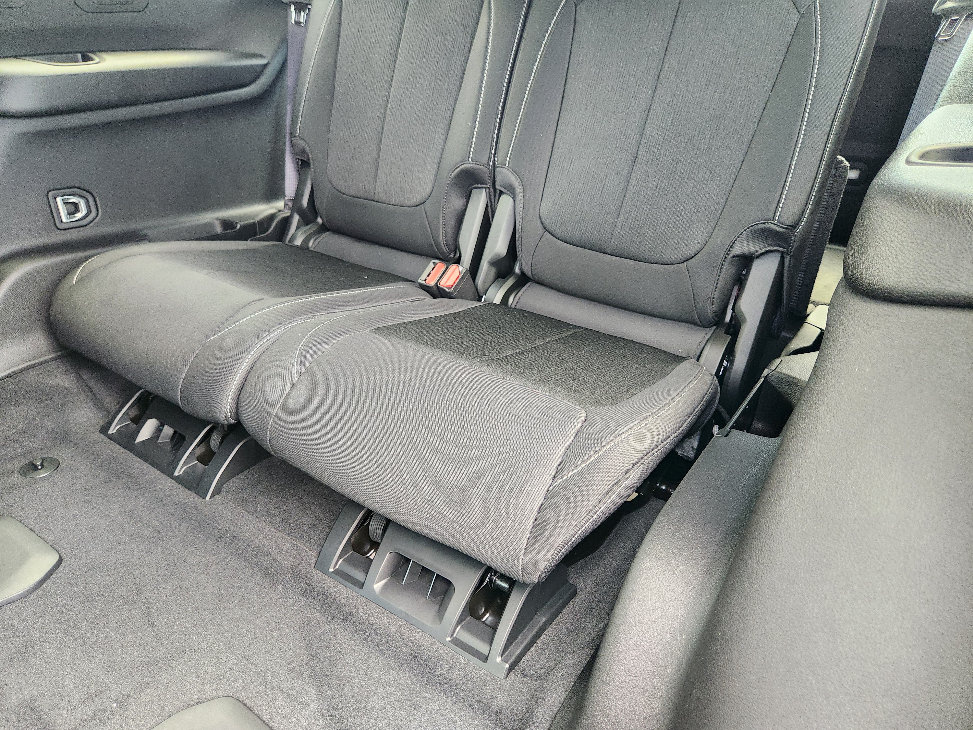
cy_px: 365
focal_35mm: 23
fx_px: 646
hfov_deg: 73.9
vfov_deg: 58.9
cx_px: 486
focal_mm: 5.4
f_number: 1.8
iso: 640
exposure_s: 1/120
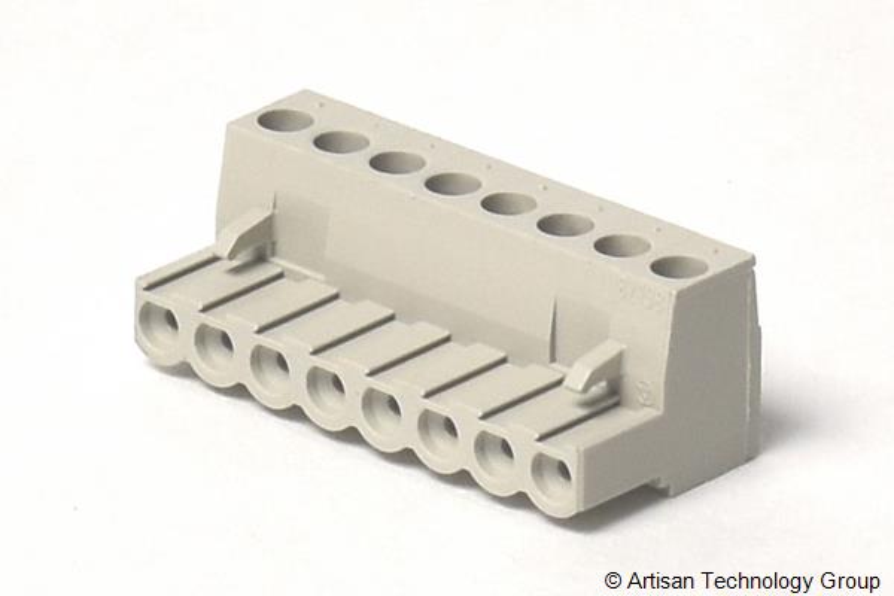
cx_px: 447
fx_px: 2049
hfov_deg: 24.6
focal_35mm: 82
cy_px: 298
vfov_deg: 16.6
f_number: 10
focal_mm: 55
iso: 200
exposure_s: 1/160
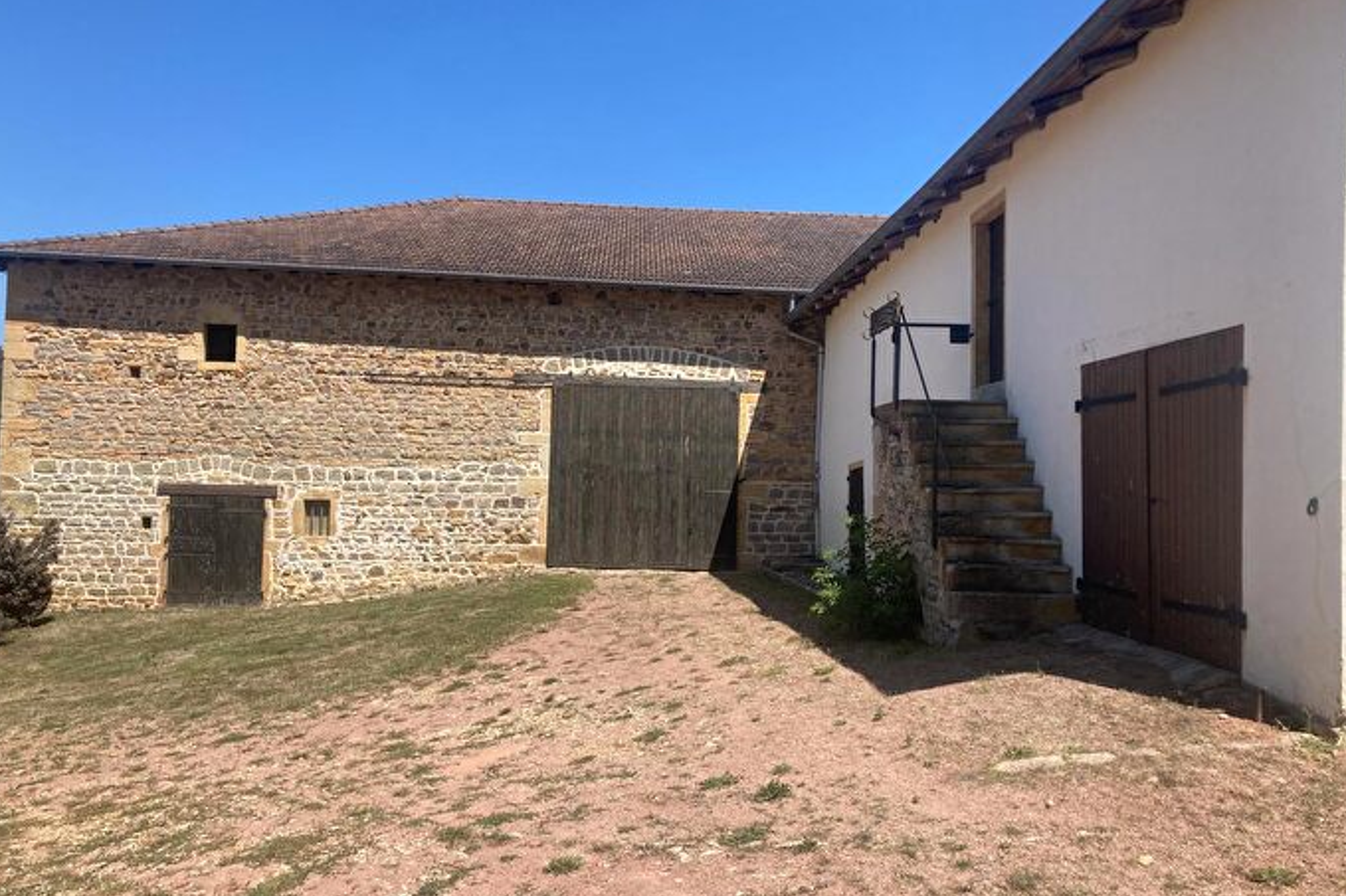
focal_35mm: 30
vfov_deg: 43.6
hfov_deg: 61.9
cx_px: 669
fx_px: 1121
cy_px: 446
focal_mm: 3.99
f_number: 1.8
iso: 20
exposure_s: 1/1779
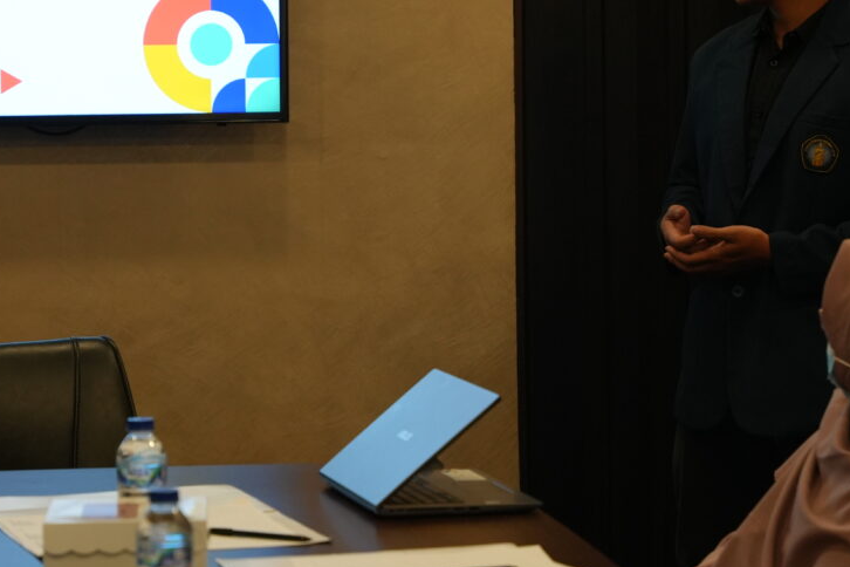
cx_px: 301
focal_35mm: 148
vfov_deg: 9.3
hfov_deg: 13.9
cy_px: 141
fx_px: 3494
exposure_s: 1/160
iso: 2000
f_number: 4
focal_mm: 70
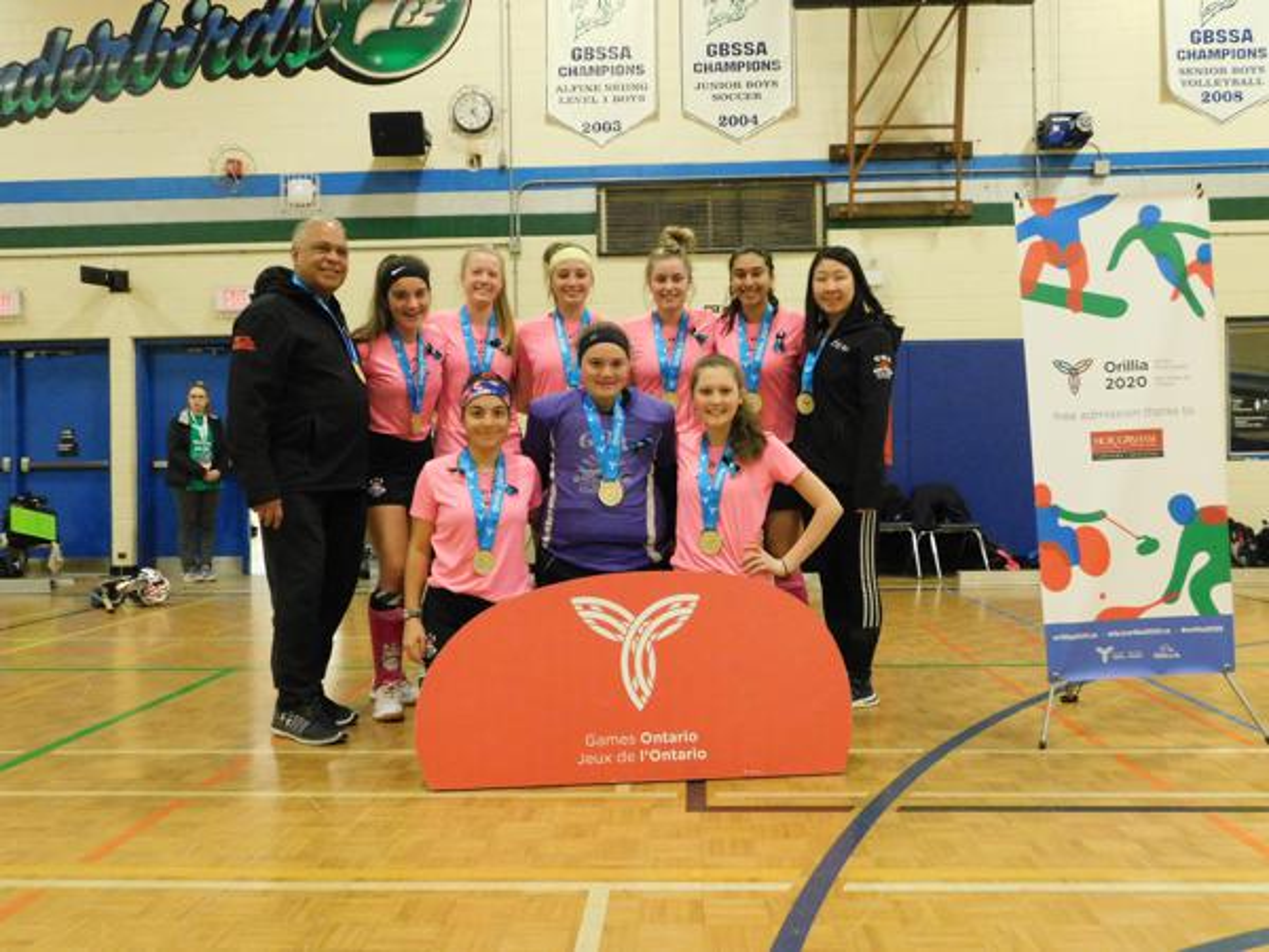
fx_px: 1100
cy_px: 476
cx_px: 634
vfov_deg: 46.8
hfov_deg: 60.0
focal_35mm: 30
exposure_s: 1/50
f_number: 3.2
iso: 800
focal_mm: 5.3
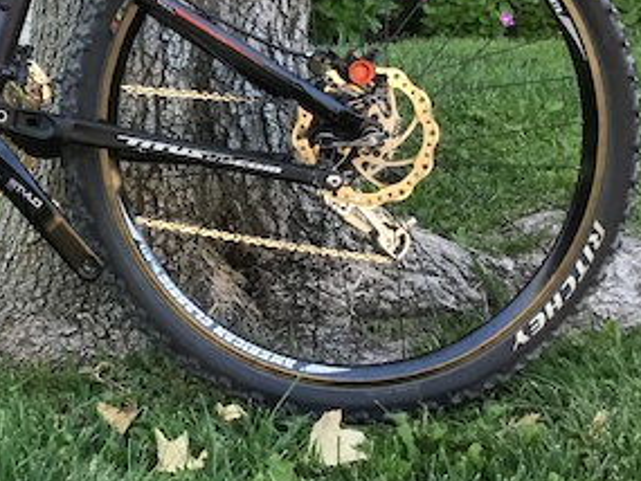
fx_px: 1612
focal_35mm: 87
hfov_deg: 21.2
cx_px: -97
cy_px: -61
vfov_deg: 16.4
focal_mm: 3.3
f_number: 2.4
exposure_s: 1/30
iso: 25
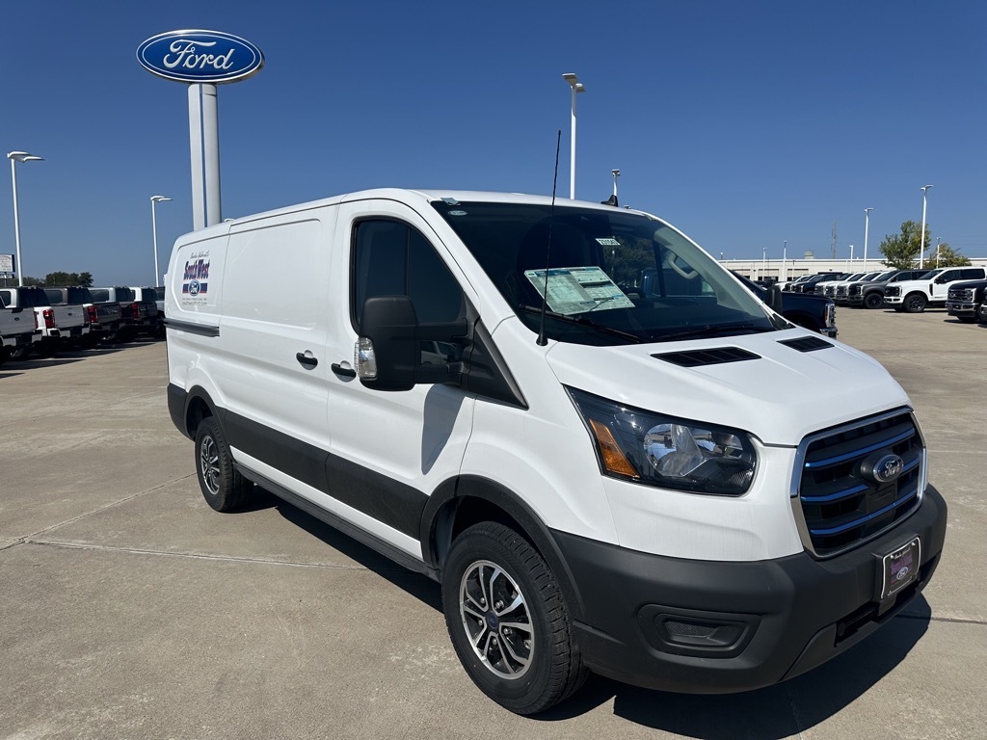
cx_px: 494
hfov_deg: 71.6
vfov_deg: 56.8
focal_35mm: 24
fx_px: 684
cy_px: 370
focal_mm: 6.86
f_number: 1.78
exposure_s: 1/10753
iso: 80
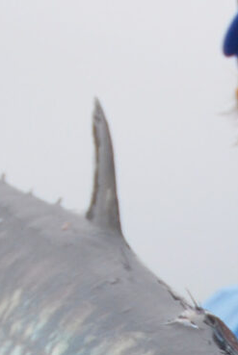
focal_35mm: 183
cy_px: 715
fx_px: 1810
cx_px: 343
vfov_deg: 10.3
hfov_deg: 7.4
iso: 200
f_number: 4
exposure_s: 1/125
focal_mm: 22
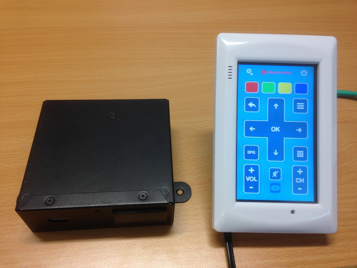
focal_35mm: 33
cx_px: 178
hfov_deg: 55.4
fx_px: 340
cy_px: 134
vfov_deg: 42.9
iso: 50
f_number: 2.4
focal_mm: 4.12
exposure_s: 1/20
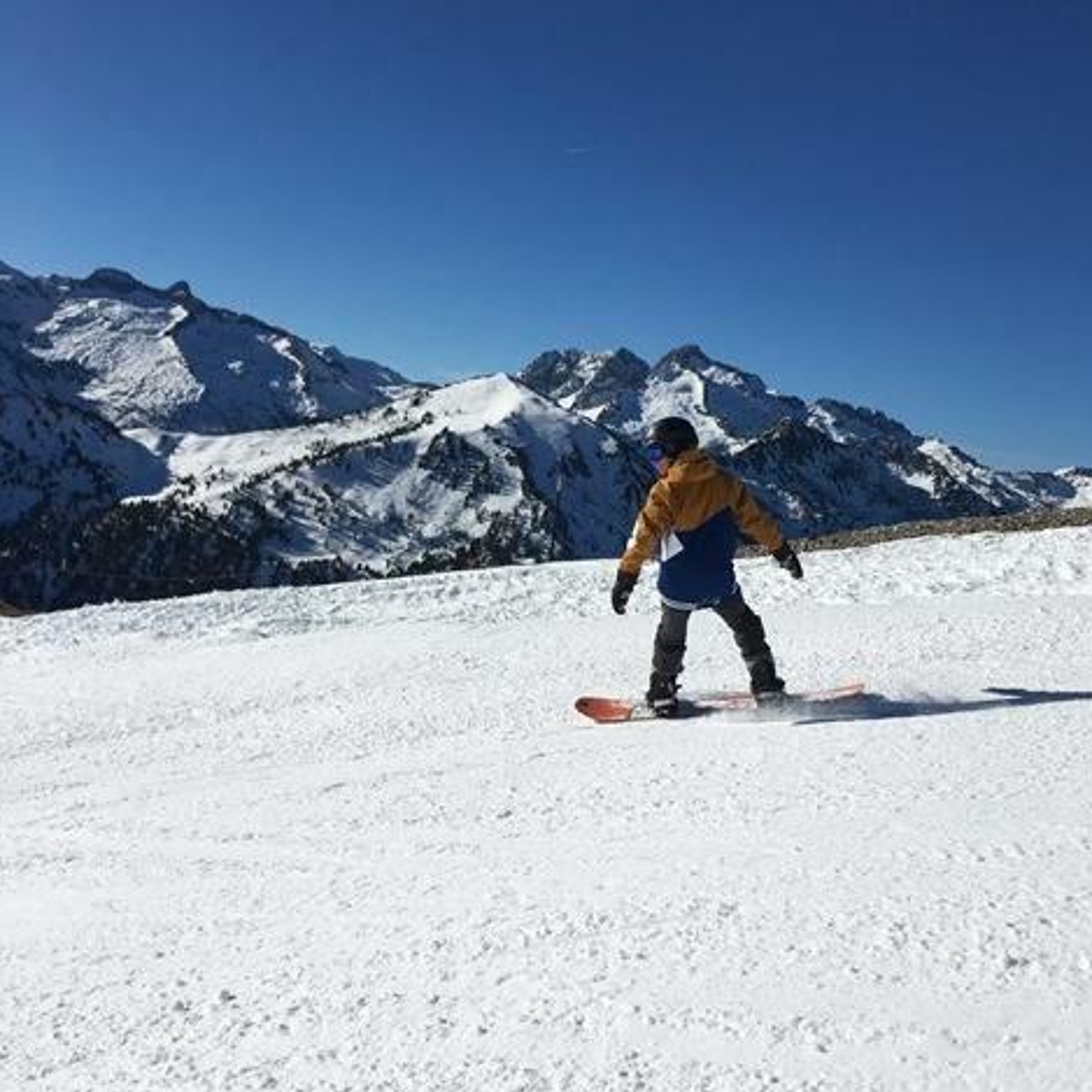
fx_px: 1249
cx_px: 556
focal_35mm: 35
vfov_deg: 47.2
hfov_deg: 47.2
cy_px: 577
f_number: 2.2
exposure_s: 1/4525
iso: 25
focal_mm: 4.15
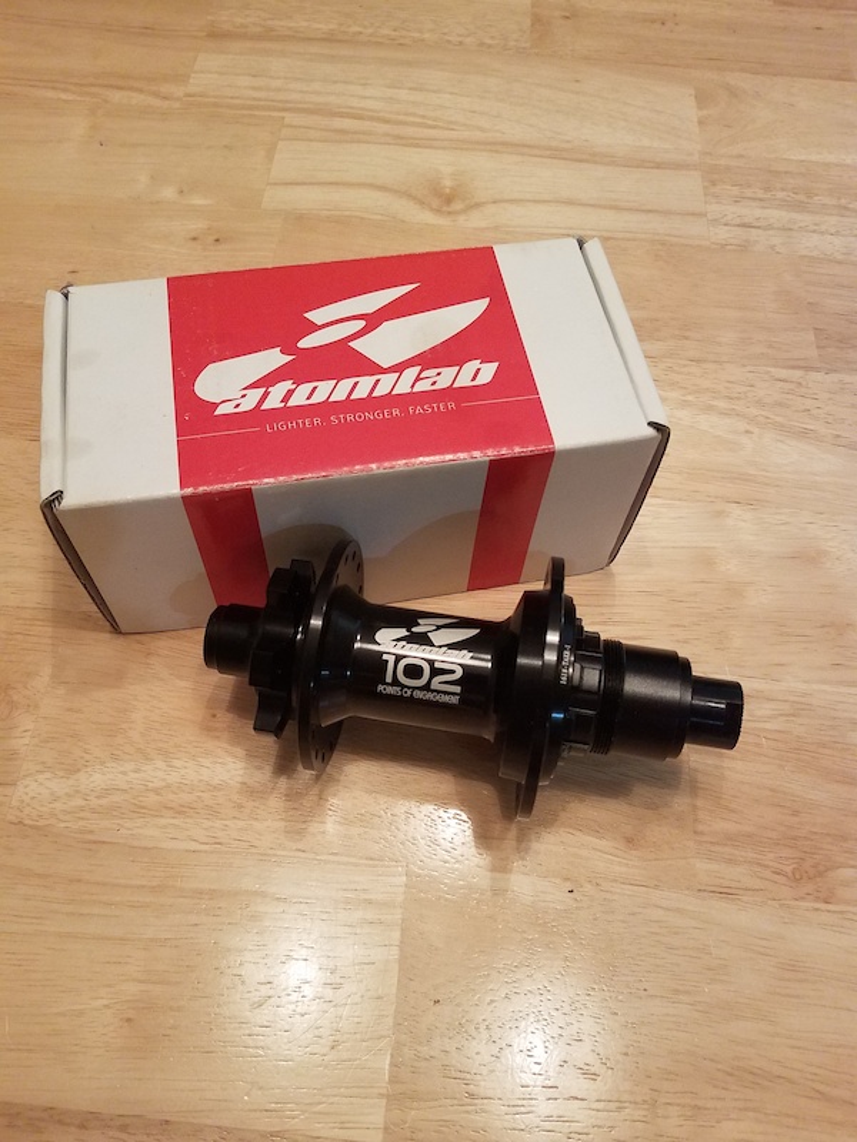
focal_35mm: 26
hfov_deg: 53.1
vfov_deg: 67.3
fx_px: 858
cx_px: 428
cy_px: 571
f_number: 1.7
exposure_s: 1/30
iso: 160
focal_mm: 4.2
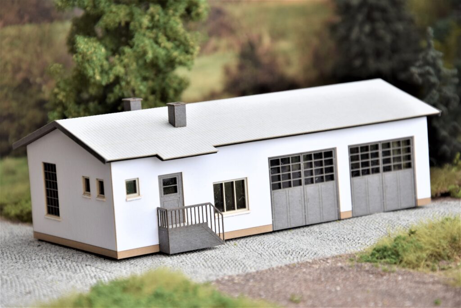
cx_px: 230
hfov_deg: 13.0
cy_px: 154
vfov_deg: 8.7
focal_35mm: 158
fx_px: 2017
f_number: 8
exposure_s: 1/160
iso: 400
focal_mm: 105
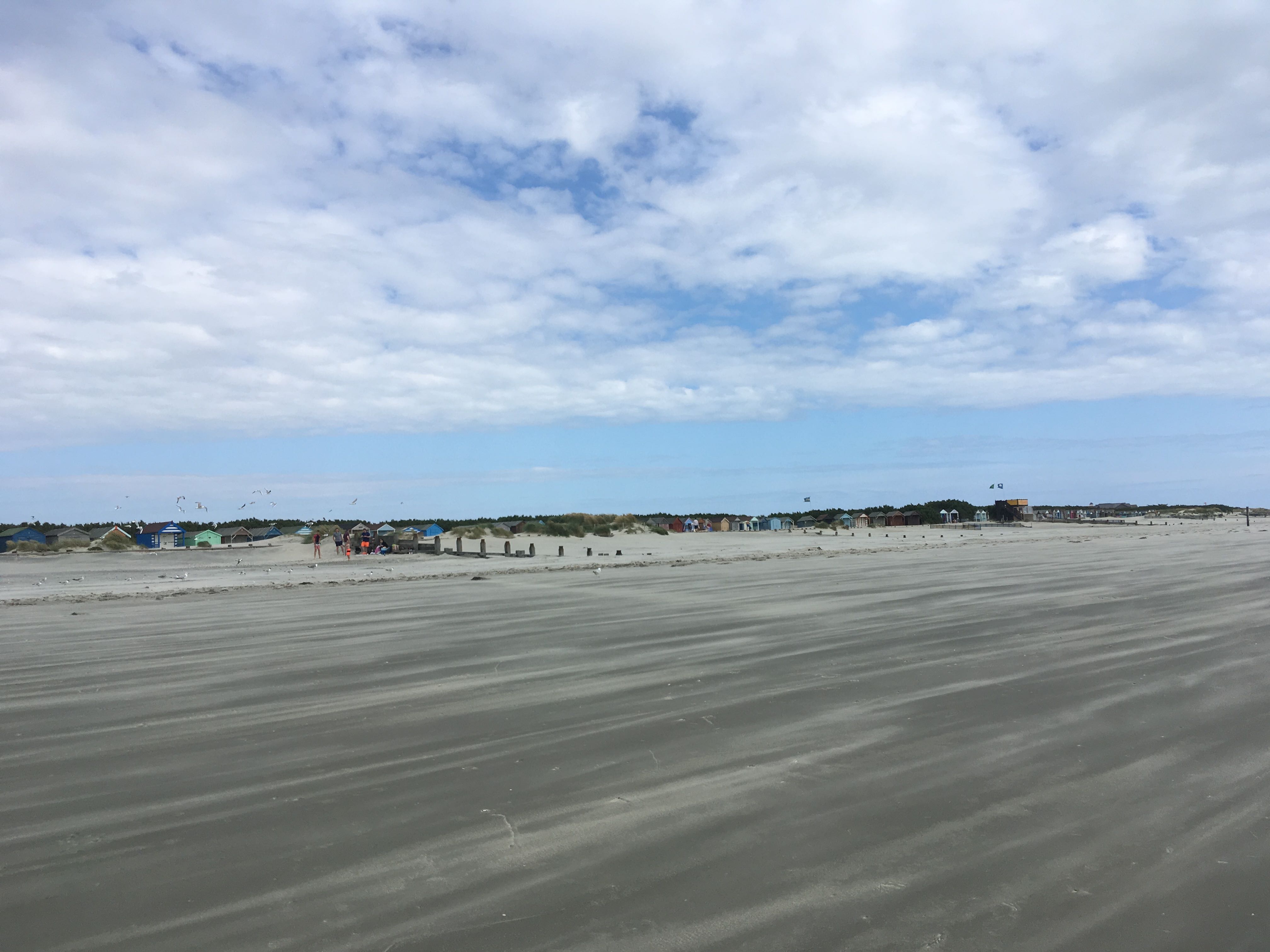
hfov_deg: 61.7
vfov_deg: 48.2
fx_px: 1064
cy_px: 476
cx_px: 635
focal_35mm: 29
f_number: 2.2
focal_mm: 4.15
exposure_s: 1/1709
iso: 25
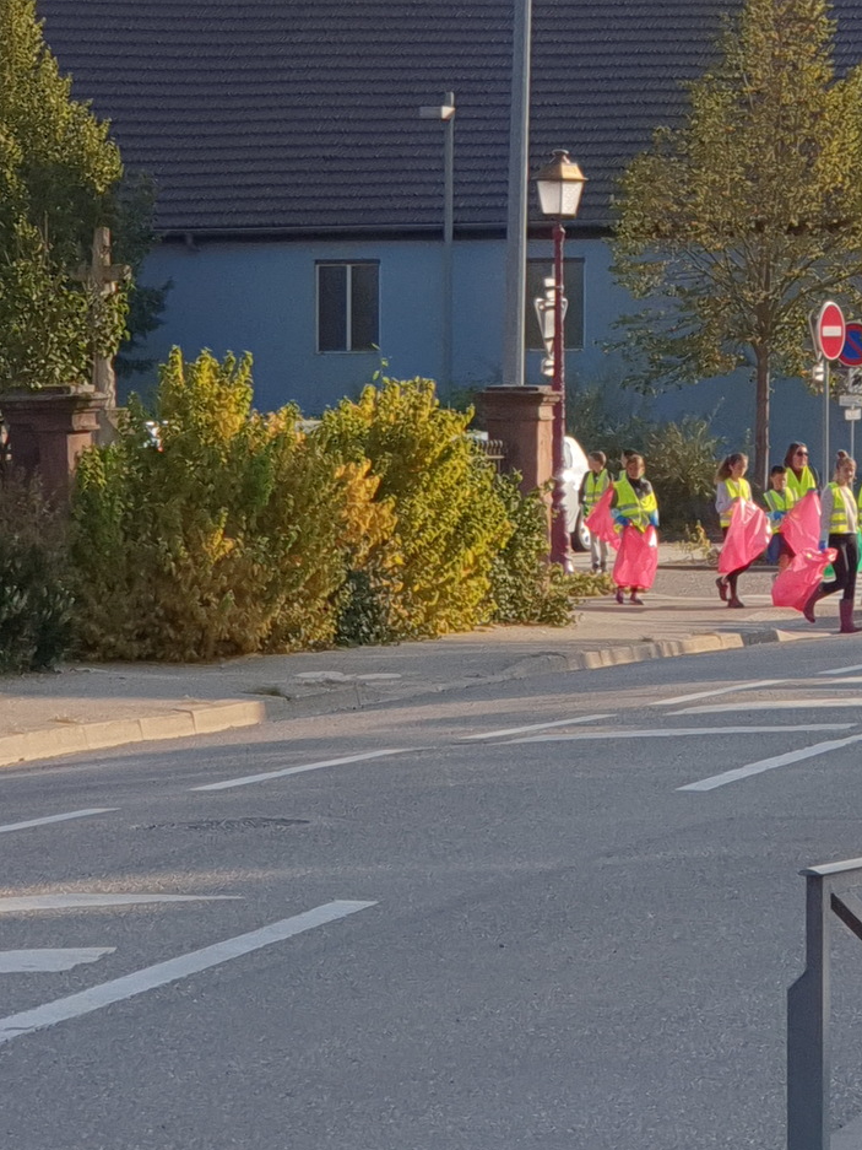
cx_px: 812
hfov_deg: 13.2
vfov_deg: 17.6
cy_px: 214
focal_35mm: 111
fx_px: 3685
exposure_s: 1/818
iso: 40
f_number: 2.4
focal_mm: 6
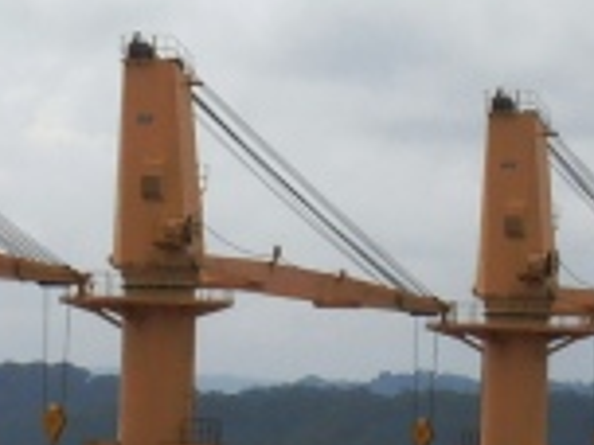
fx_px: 6246
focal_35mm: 364
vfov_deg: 4.1
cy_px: 398
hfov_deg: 5.4
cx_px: -12
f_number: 12
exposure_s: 1/400
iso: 80
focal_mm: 12.29
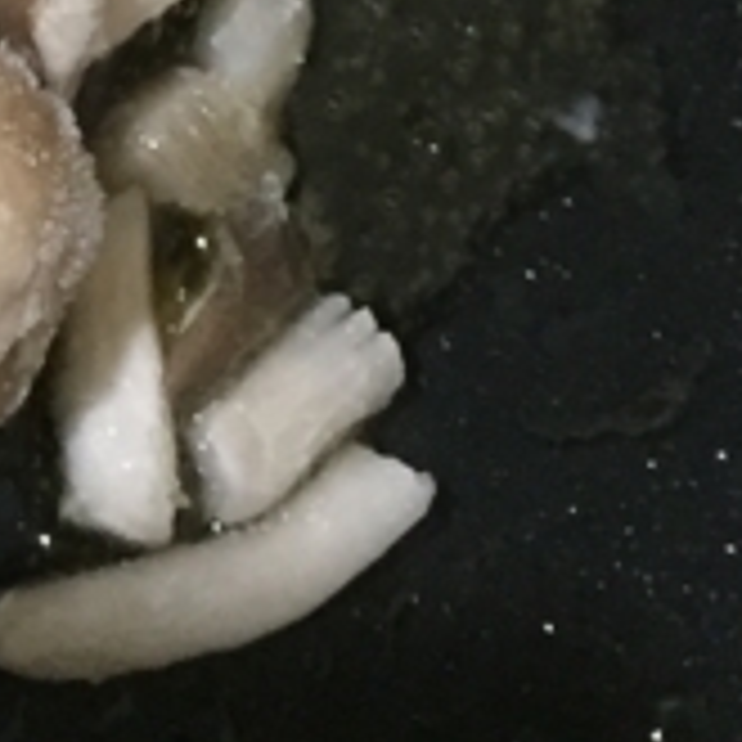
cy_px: -764
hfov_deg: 10.8
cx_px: -198
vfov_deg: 10.1
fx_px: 3856
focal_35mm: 159
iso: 250
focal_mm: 4.15
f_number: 2.2
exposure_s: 1/17
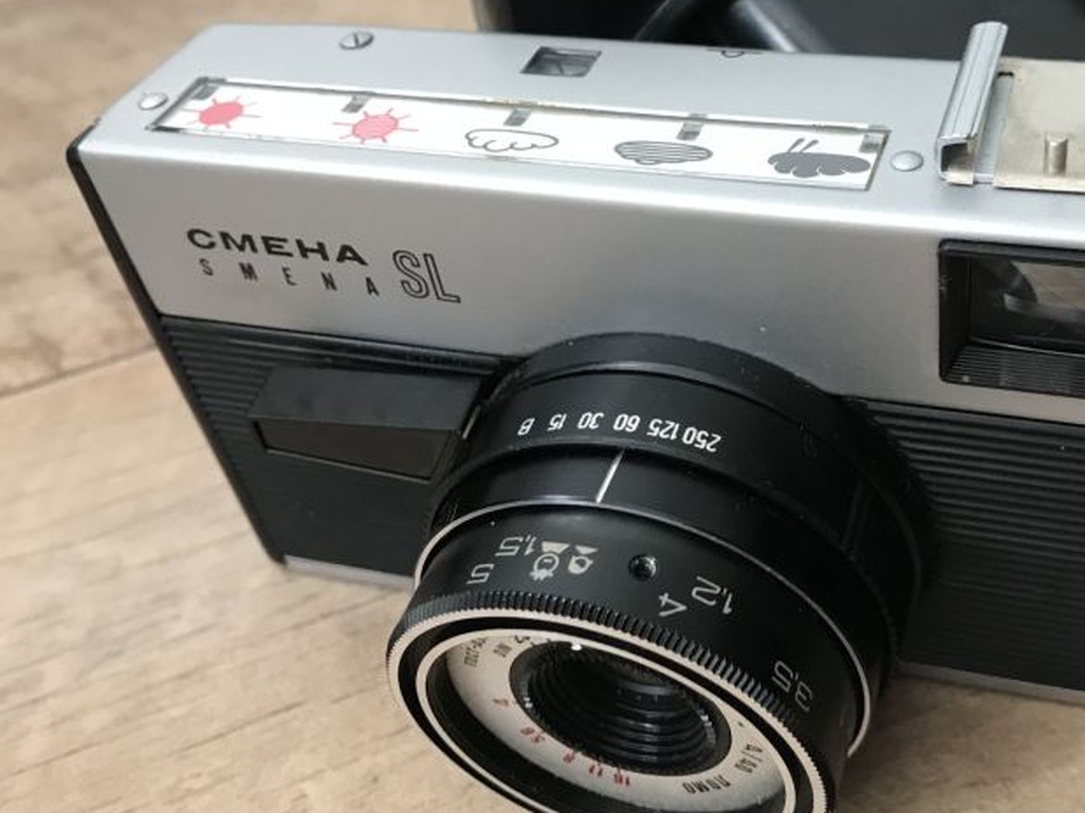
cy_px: 352
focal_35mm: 41
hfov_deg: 44.5
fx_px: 1285
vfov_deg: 35.1
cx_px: 793
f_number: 1.8
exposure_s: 1/17
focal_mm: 3.99
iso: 50
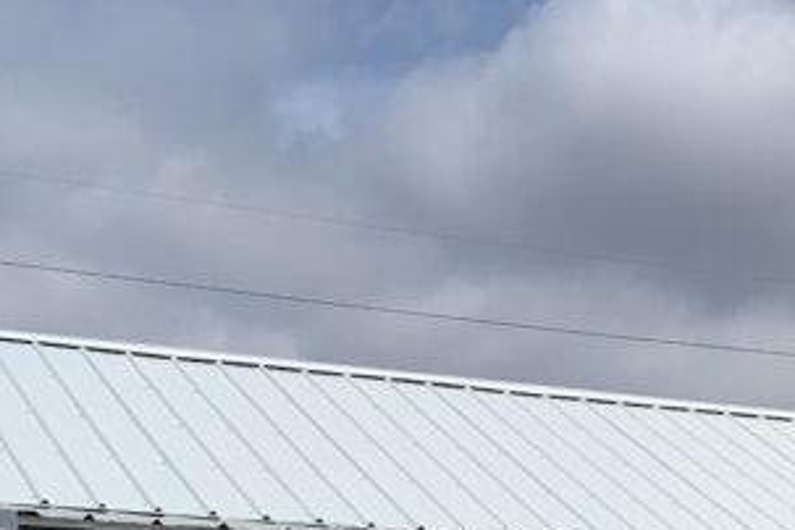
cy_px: 800
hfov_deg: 18.5
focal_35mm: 107
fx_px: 2363
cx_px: 816
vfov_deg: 12.2
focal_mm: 4.25
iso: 25
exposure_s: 1/4098
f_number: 1.8
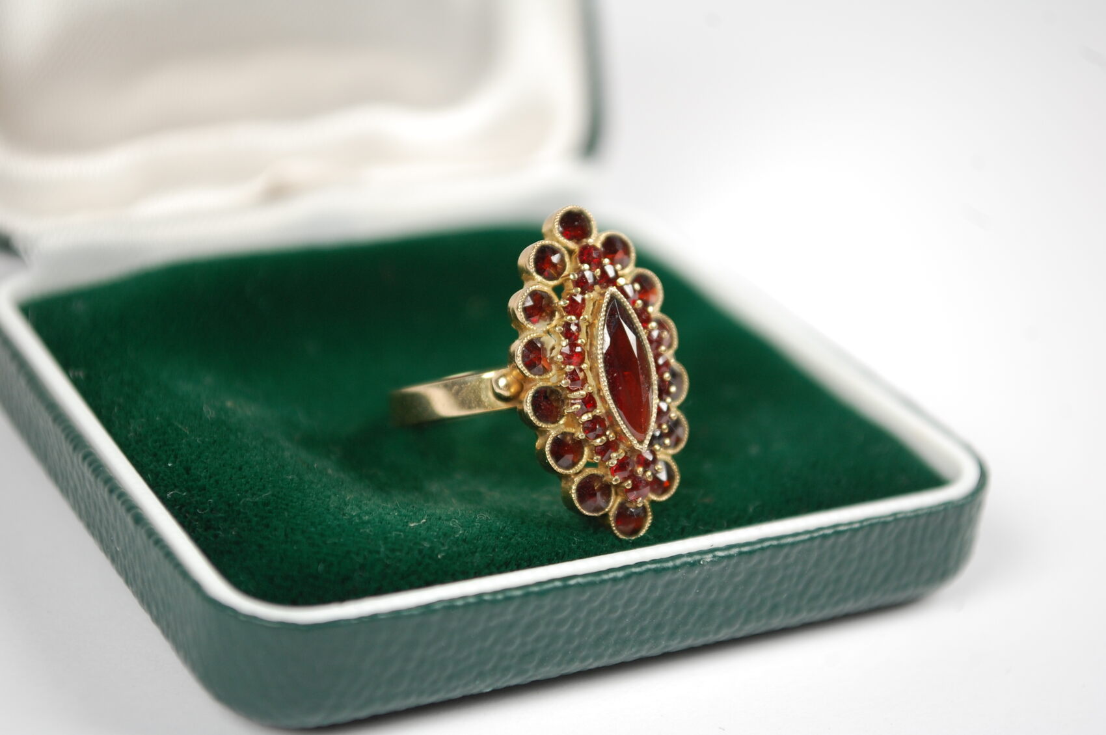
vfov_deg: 16.5
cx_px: 553
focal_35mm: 82
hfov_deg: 24.6
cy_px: 368
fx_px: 2532
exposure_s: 1/125
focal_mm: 55
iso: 320
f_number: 5.6
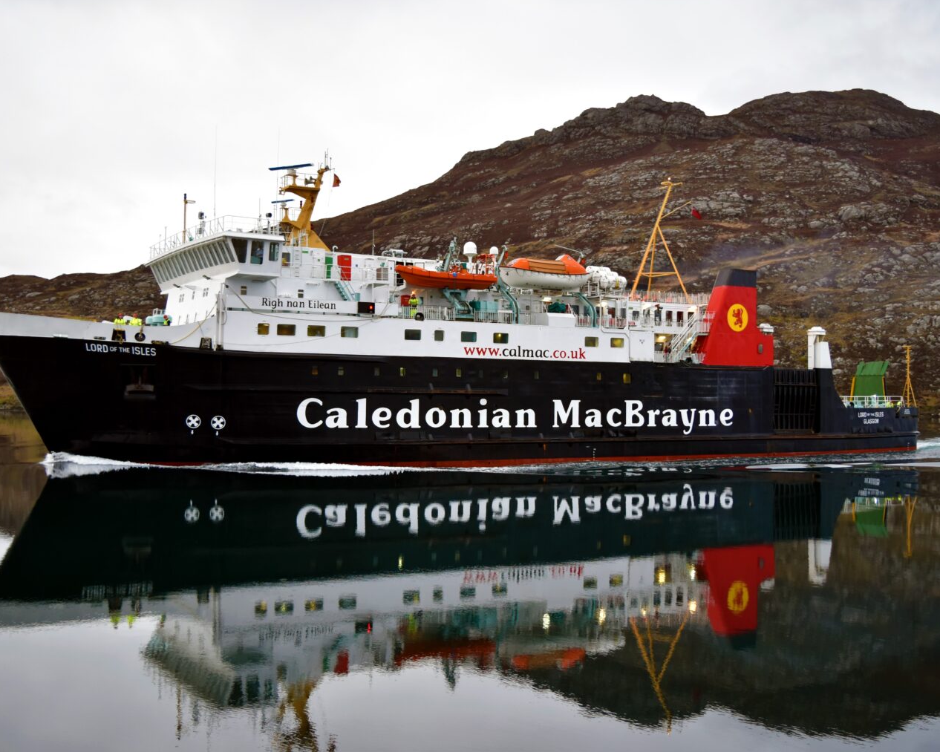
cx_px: 437
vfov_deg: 36.5
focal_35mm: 41
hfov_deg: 44.8
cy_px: 373
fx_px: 1141
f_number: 5
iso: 400
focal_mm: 24
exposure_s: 1/100
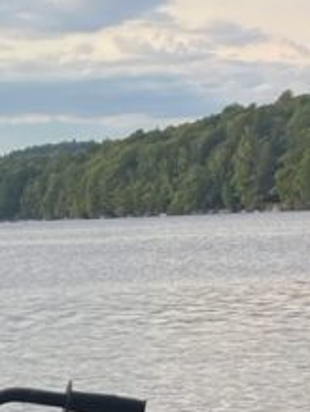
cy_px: 915
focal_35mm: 122
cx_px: -302
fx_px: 1454
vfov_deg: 13.1
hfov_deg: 11.1
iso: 50
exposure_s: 1/486
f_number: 1.5
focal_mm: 5.7
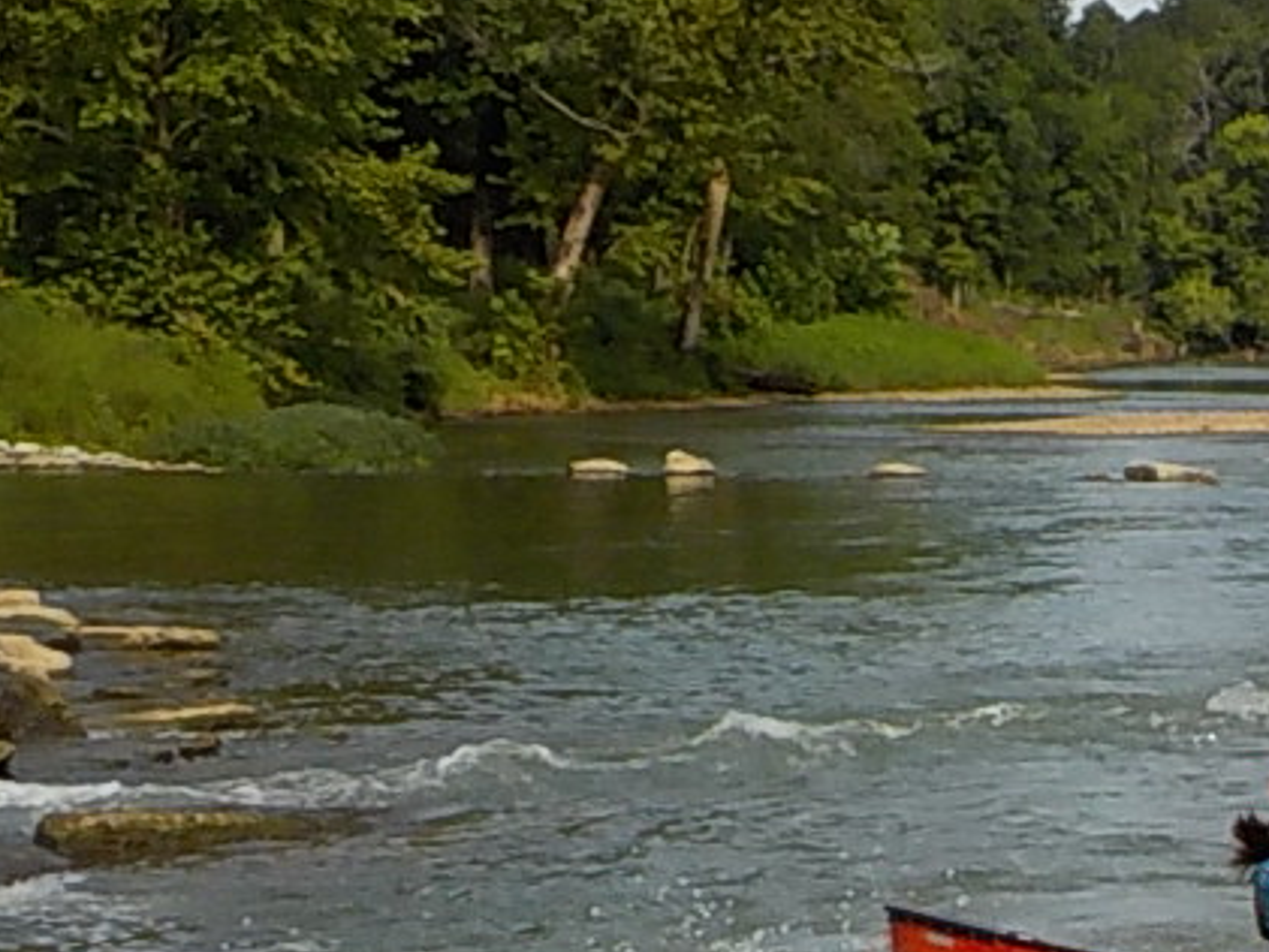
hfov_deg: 16.1
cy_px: 1181
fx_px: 4180
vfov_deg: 12.6
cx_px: 1775
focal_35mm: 114
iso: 125
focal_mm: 4.1
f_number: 3.3
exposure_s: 1/1000
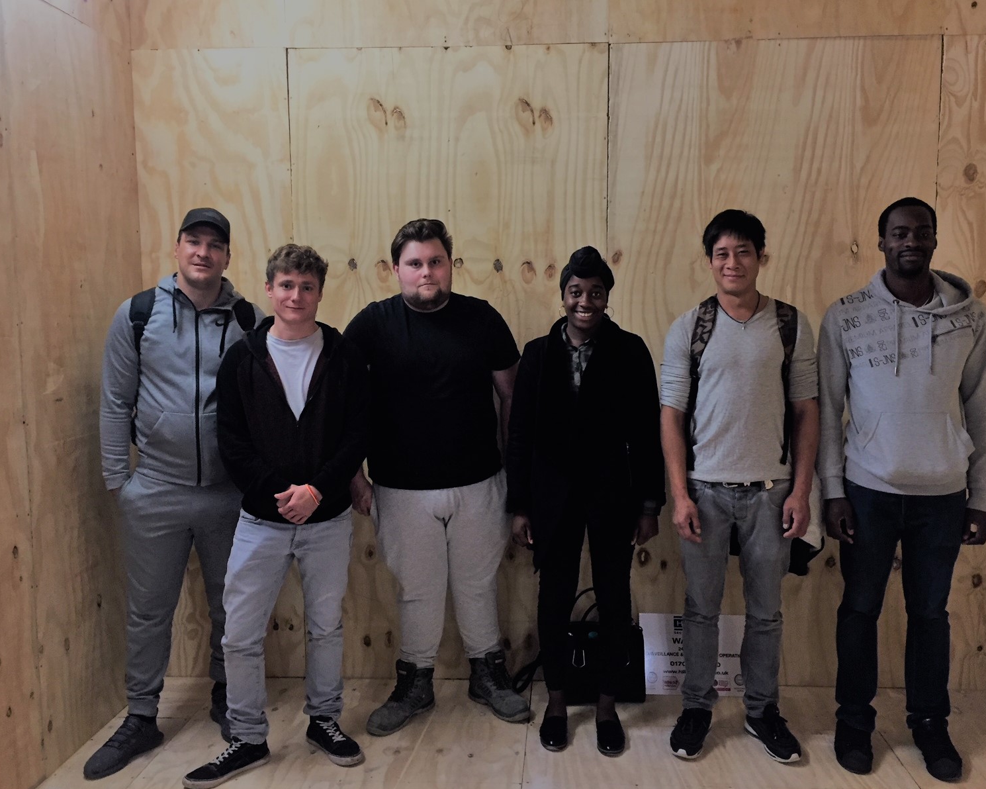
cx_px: 525
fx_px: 905
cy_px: 394
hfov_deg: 57.1
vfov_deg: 47.1
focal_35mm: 31
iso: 200
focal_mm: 4.15
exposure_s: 1/33
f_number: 2.2
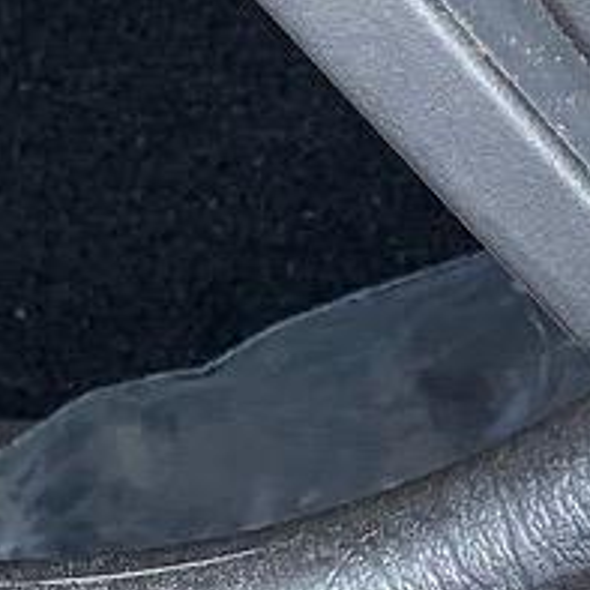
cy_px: -1096
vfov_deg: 6.8
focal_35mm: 235
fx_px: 4532
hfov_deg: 7.4
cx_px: 189
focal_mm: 4.25
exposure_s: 1/732
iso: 25
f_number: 1.8
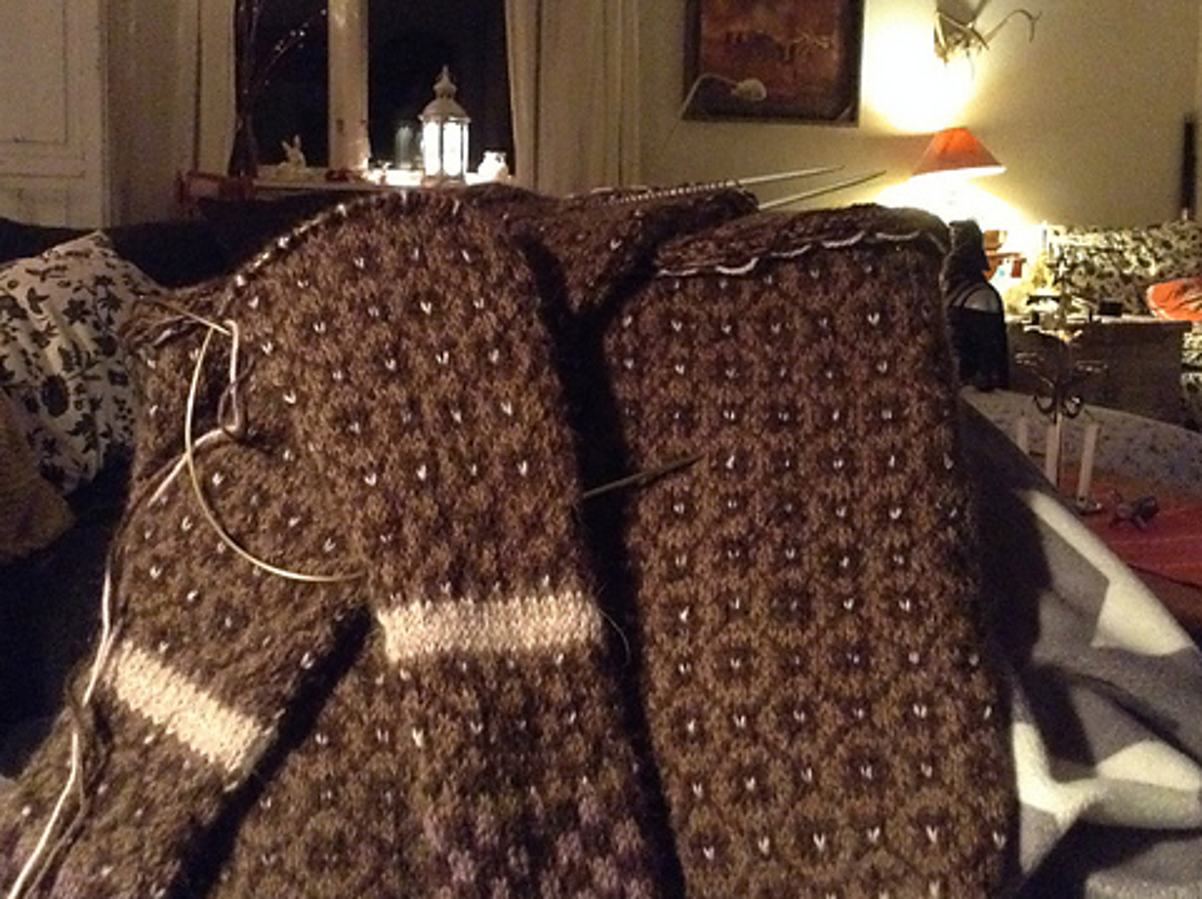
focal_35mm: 44
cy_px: 388
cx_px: 611
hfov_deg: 43.0
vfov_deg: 32.8
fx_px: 1526
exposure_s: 1/15
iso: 640
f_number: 2.4
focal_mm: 3.3
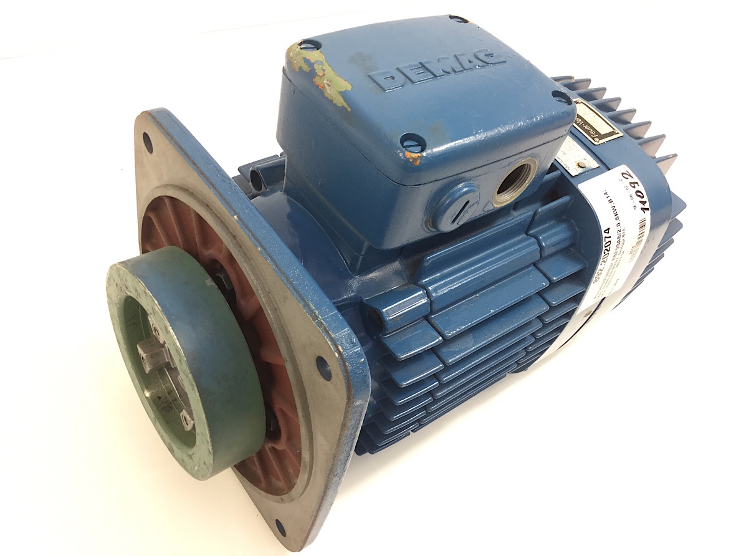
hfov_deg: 58.3
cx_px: 370
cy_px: 278
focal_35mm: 31
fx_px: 664
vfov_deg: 45.4
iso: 64
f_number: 2.4
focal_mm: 3.3
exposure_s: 1/33
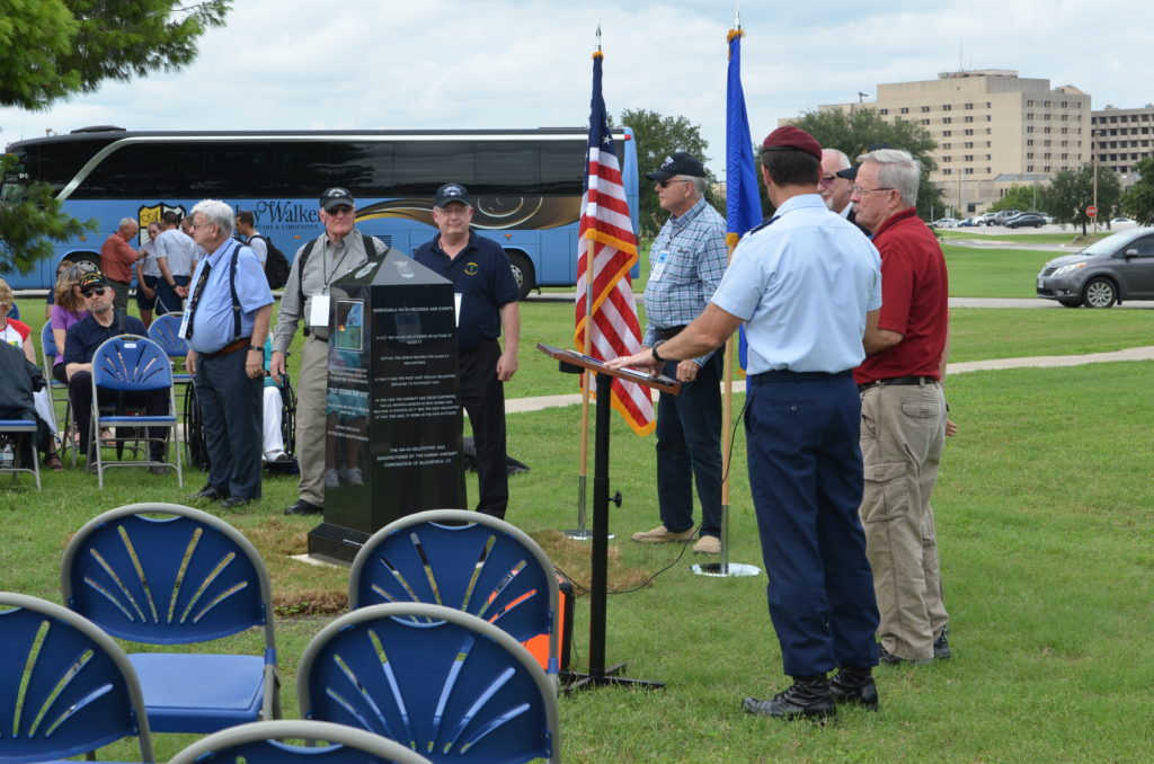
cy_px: 382
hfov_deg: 30.6
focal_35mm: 66
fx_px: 2111
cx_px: 577
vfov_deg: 20.5
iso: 200
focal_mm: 44
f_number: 8
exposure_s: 1/250
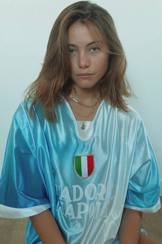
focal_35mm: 40
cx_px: 81
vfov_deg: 48.5
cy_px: 122
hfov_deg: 33.4
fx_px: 270
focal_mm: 26.4
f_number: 5.6
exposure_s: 1/180
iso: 10000
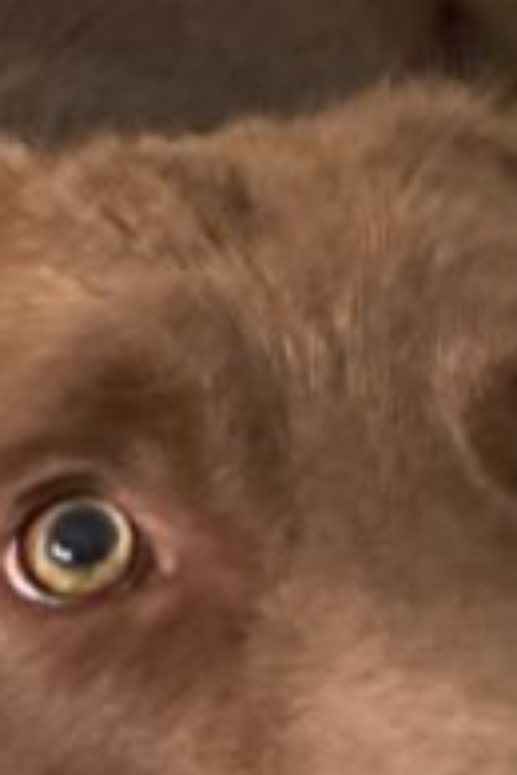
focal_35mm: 166
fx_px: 3576
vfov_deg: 12.1
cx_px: 239
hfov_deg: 8.3
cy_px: 906
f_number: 1.6
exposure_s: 1/33
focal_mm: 4.2
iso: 500
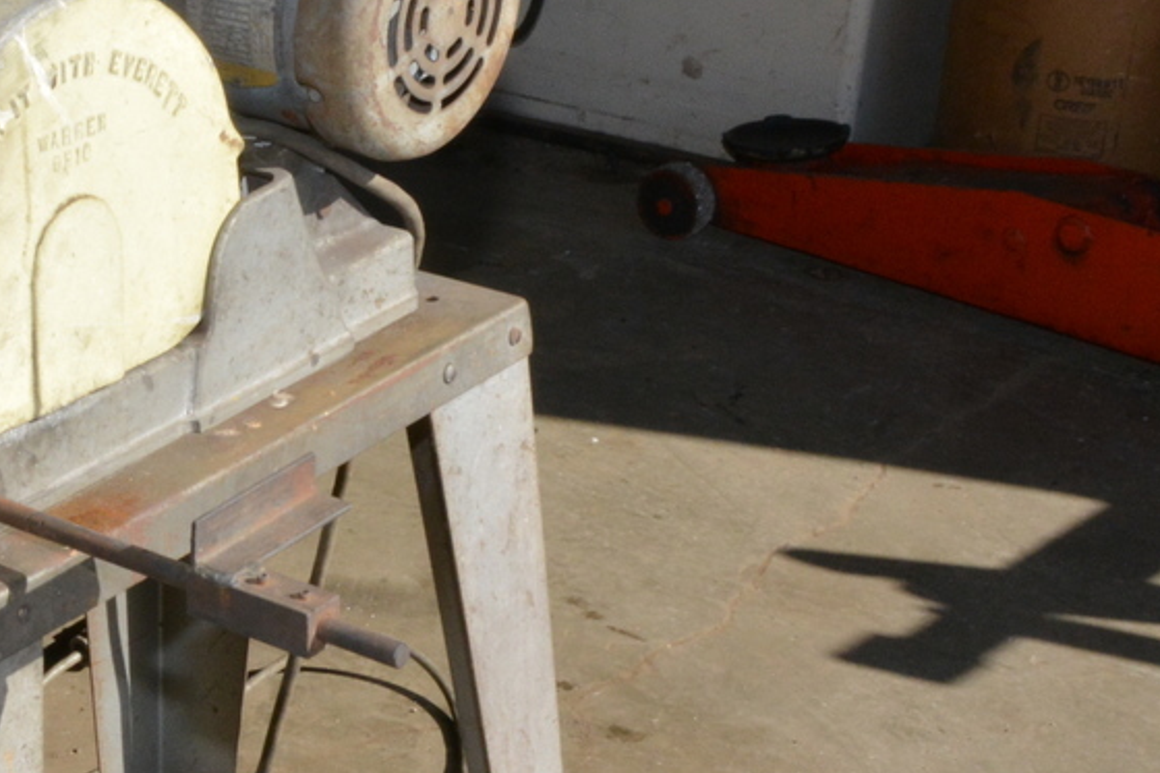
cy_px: 746
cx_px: -66
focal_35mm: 82
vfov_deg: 16.4
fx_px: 2641
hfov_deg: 23.5
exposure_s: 1/200
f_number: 22
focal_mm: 18
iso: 800
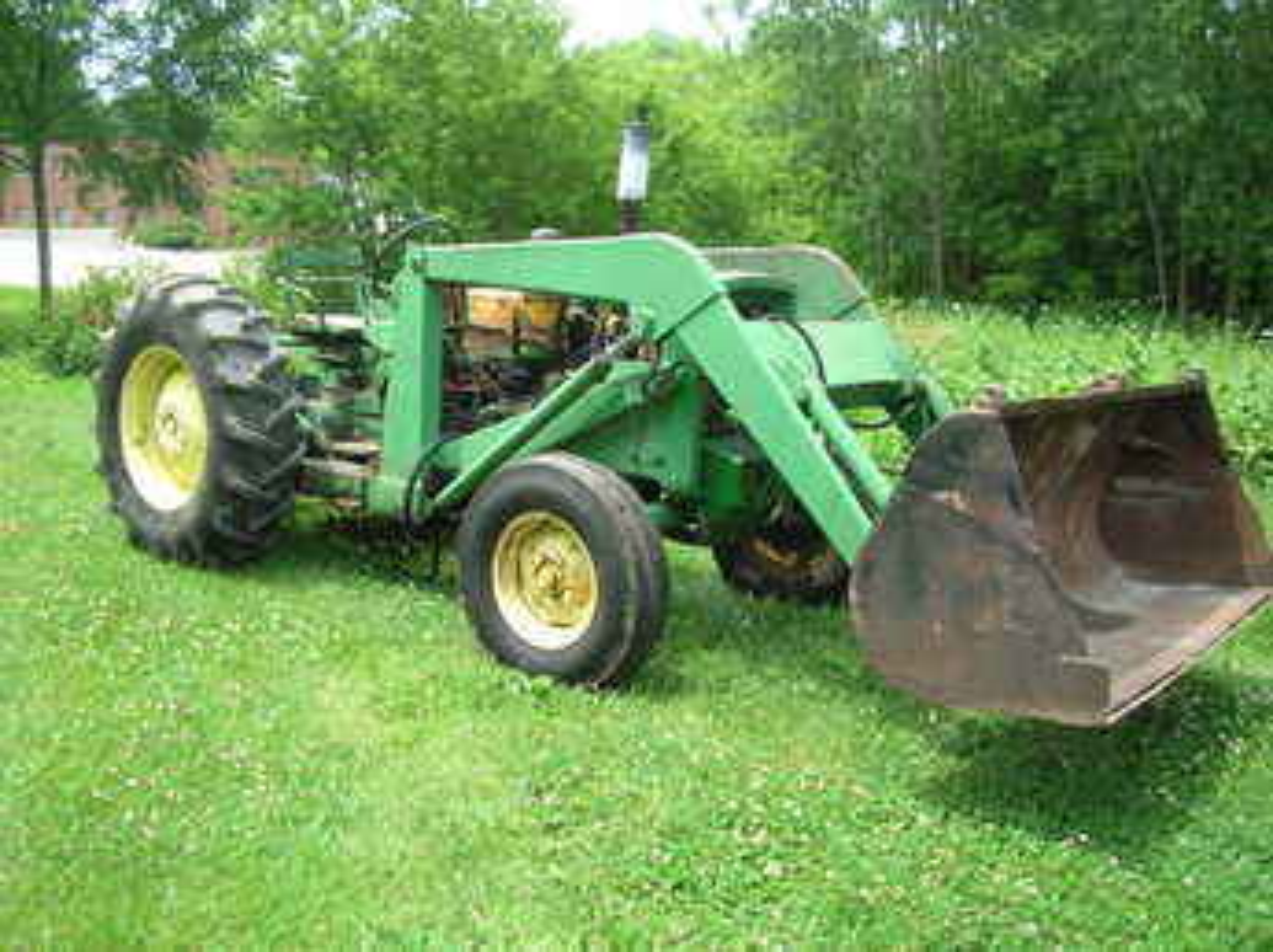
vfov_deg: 40.6
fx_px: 1286
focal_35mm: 35
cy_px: 476
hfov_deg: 52.7
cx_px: 636
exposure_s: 1/182
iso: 50
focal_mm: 5.8
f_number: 2.8
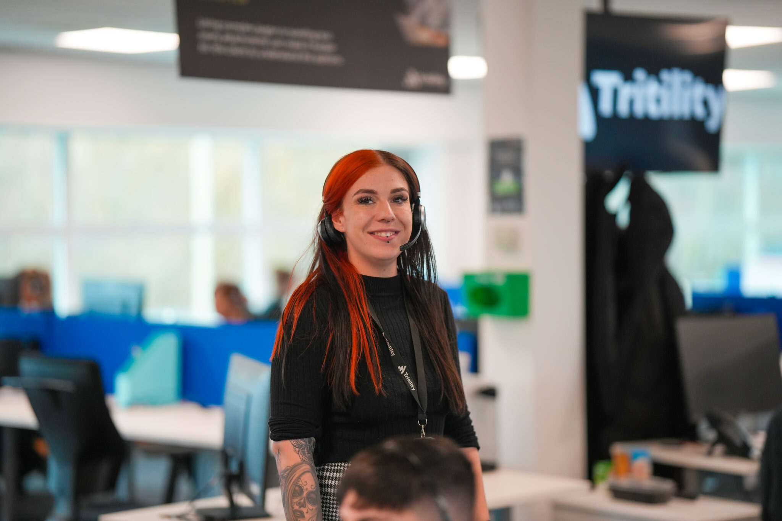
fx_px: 1846
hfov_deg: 23.9
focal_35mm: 85
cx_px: 391
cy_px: 260
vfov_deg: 16.1
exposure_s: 1/400
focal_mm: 85
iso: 800
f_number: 1.4
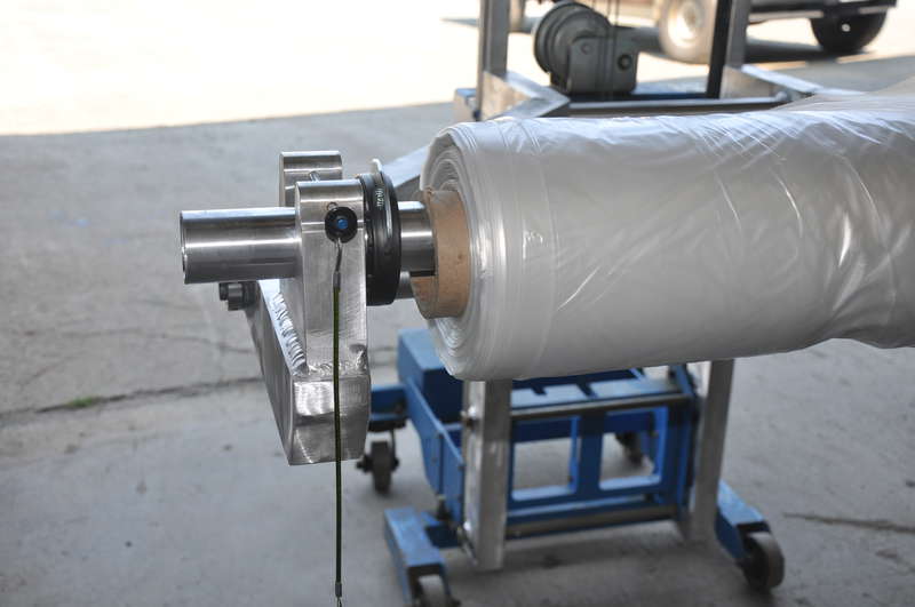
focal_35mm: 45
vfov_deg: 29.8
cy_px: 304
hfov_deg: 43.7
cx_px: 458
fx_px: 1142
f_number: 5.6
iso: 200
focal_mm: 30
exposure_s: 1/200
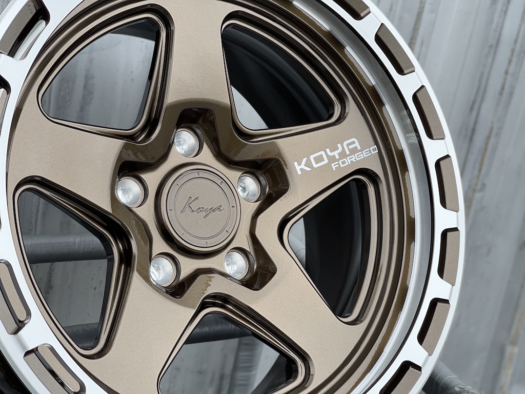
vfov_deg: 22.9
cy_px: 197
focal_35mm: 64
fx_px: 971
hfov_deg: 30.3
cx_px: 262
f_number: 2.2
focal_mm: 7.5
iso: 32
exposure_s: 1/376
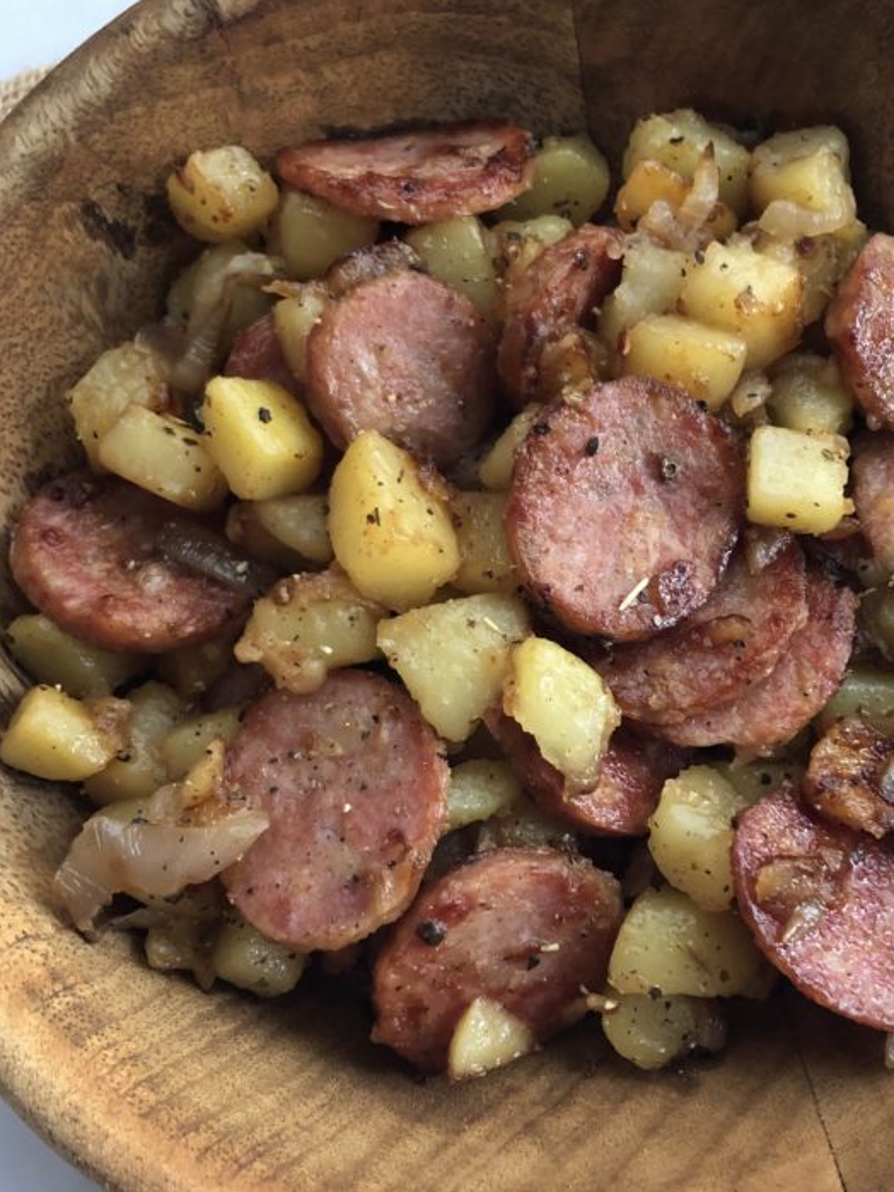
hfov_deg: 35.0
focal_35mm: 41
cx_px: 531
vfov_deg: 45.7
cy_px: 667
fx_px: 1412
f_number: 1.8
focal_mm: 3.99
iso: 80
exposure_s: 1/15
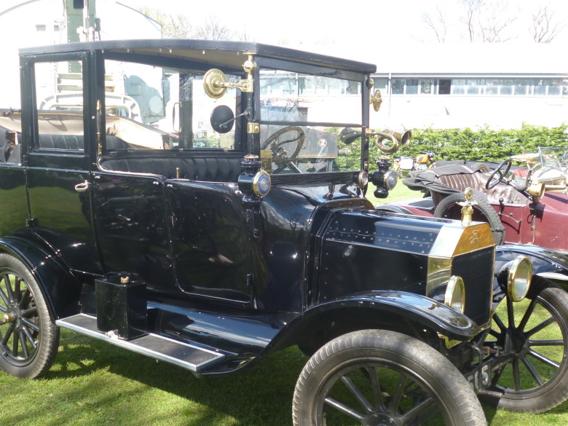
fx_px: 689
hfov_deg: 44.8
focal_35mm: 42
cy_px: 277
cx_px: 260
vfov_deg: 34.1
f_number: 2.9
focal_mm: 5.7
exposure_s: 1/200
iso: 100
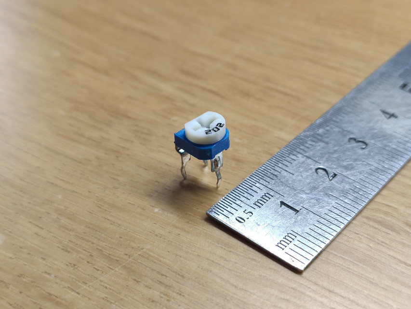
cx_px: 206
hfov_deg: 36.8
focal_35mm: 52
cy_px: 154
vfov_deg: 28.0
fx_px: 617
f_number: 1.75
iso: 268
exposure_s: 1/50
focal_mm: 4.77
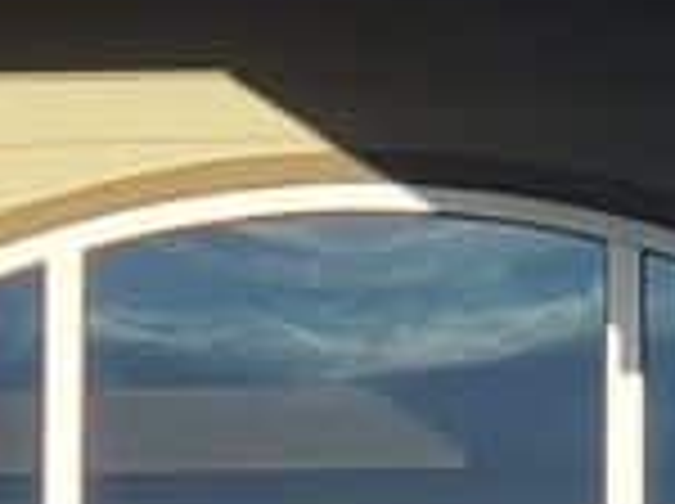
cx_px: 500
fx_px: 6911
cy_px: 1368
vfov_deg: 4.1
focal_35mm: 355
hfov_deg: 5.6
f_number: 2.4
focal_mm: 6
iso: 32
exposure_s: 1/365
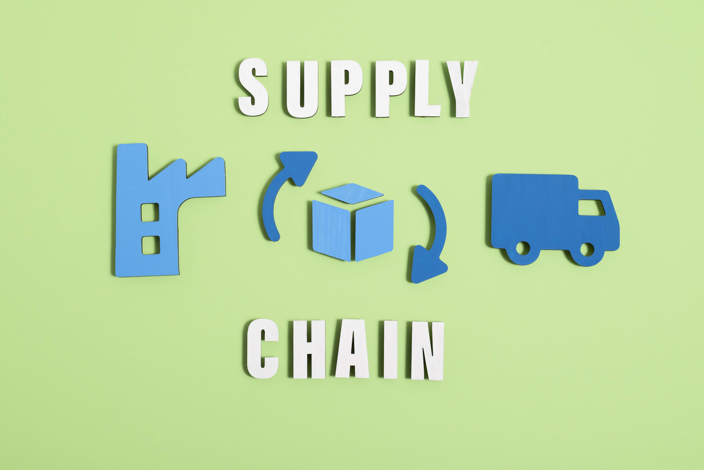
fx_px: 978
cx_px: 352
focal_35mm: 50
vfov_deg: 27.0
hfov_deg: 39.6
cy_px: 235
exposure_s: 1/125
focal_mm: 50
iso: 100
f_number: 9
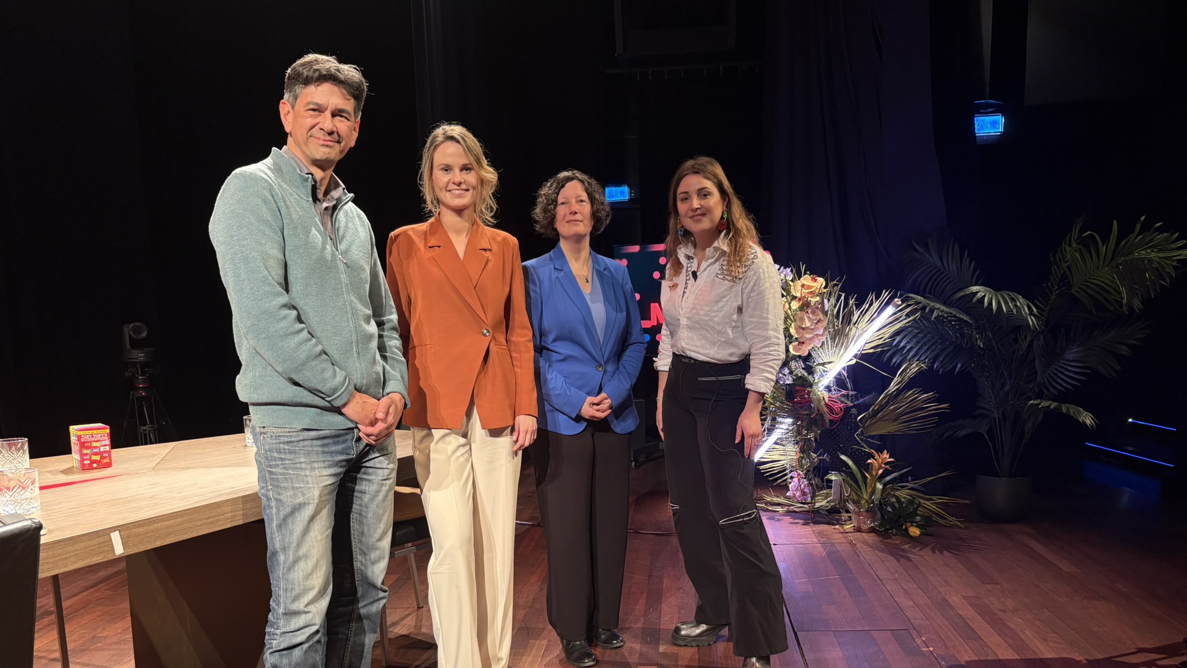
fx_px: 913
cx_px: 599
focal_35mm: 29
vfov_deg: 39.8
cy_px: 431
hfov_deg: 66.1
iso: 160
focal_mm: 5.96
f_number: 1.6
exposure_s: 1/50
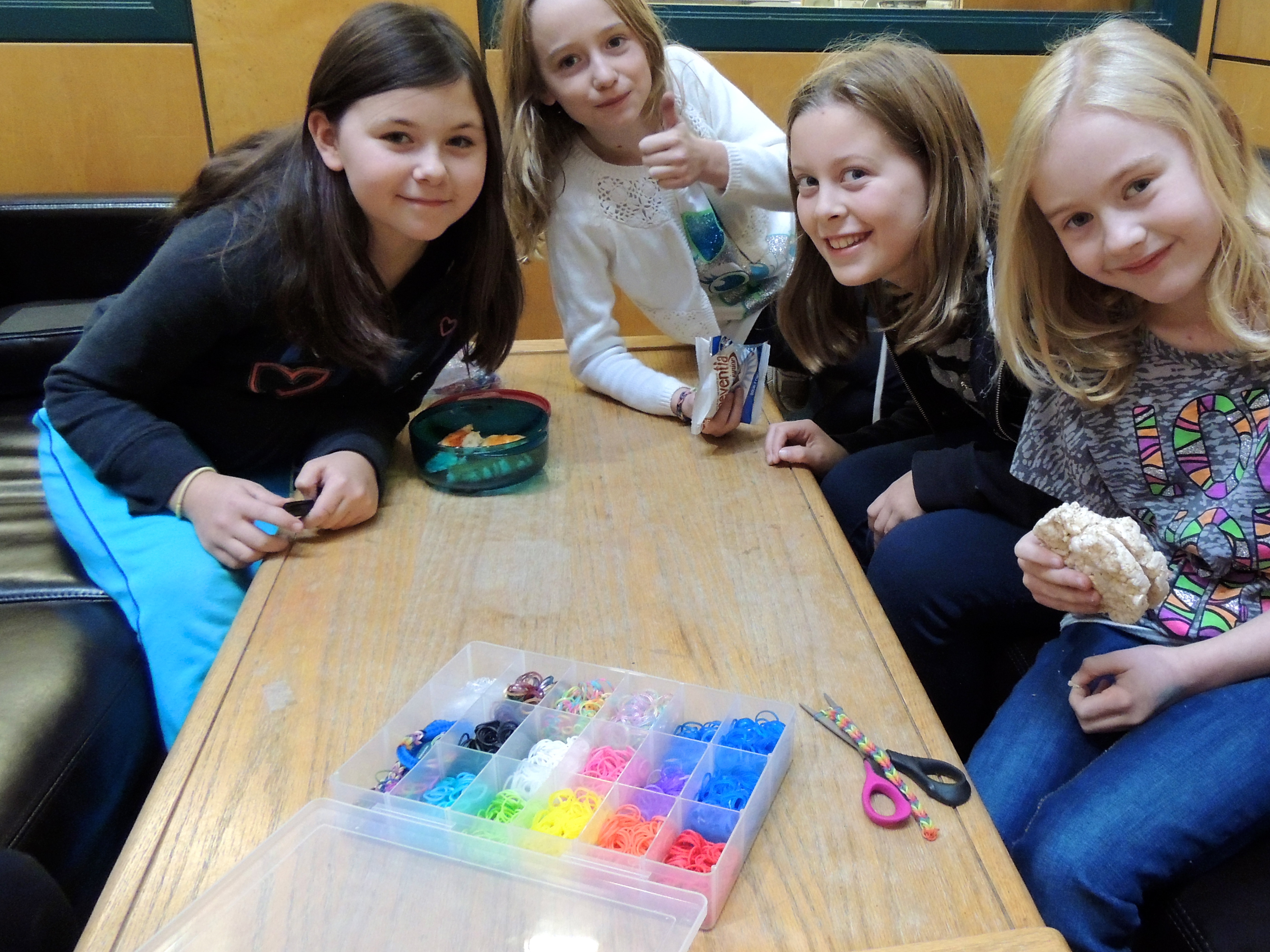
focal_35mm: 30
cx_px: 776
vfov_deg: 46.7
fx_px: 1101
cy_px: 416
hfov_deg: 59.4
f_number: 3
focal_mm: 4.3
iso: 800
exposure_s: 1/40
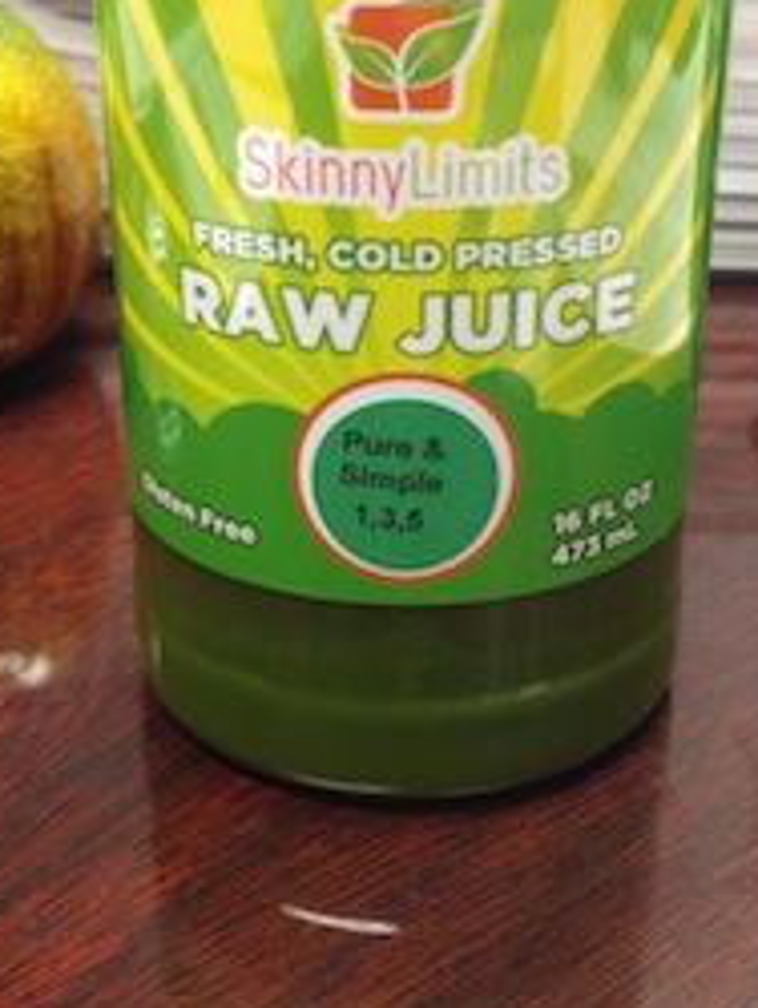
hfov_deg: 29.7
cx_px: 405
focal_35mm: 49
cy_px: 347
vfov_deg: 38.5
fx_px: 1428
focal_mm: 4.28
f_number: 2.4
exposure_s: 1/20
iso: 100
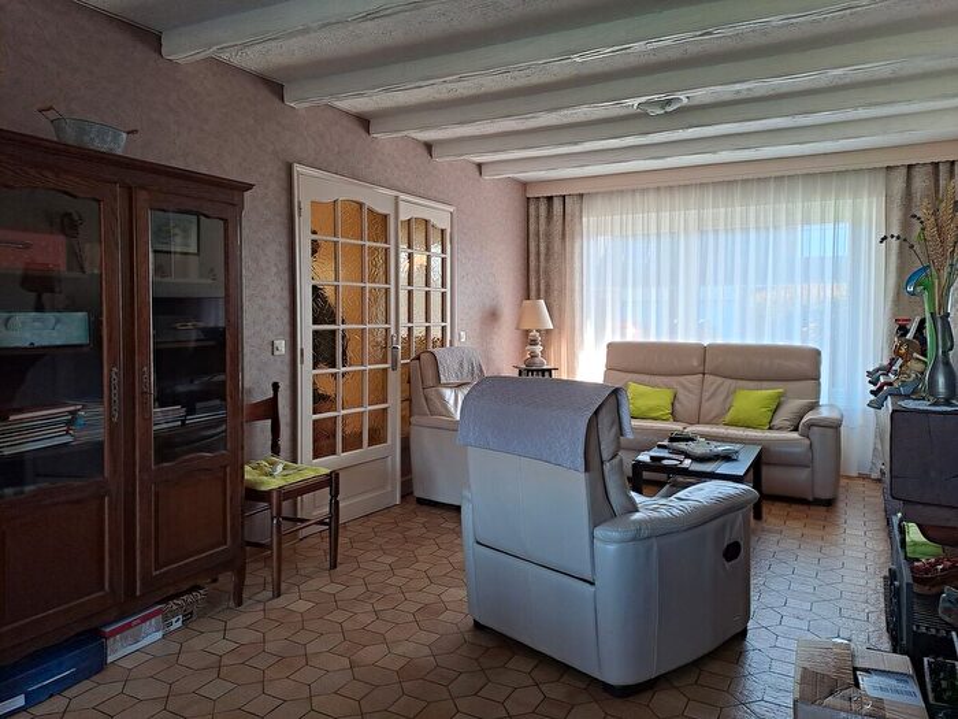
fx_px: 692
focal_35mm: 25
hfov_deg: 69.4
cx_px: 479
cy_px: 360
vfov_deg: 54.9
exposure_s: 1/50
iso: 80
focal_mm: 4.65
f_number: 1.8
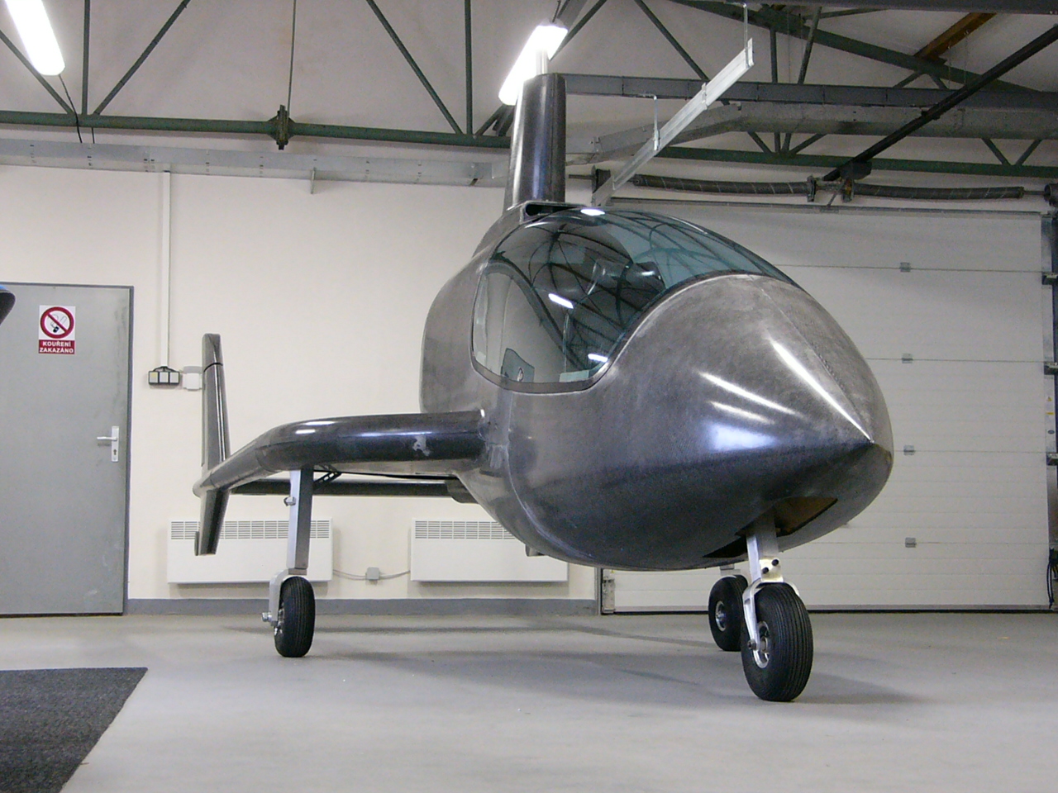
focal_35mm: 56
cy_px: 396
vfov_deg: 26.1
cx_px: 529
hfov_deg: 34.3
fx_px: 1712
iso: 200
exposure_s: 1/15
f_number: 2.8
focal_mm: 7.3
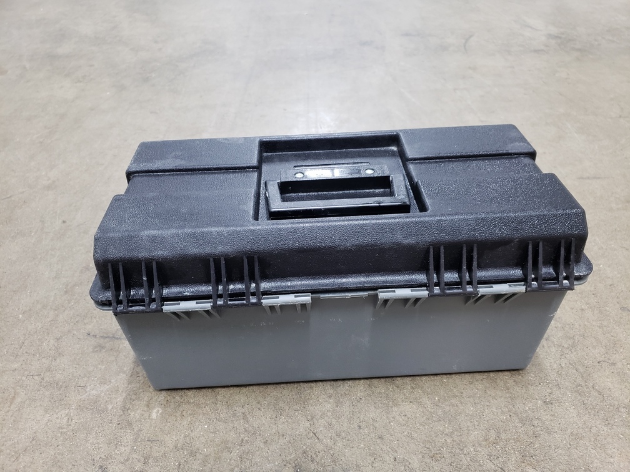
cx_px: 315
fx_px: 473
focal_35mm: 26
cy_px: 236
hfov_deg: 67.3
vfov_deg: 53.1
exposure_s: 1/17
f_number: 1.5
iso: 250
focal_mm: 4.3
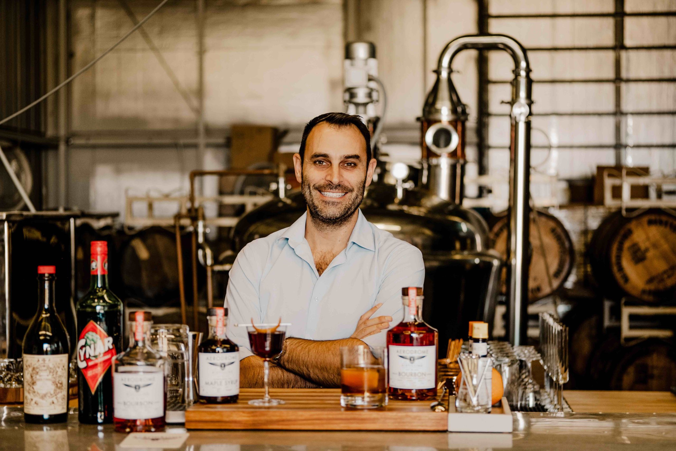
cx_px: 338
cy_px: 226
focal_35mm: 75
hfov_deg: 27.0
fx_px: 1408
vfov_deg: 18.2
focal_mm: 50
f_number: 2
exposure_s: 1/200
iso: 640
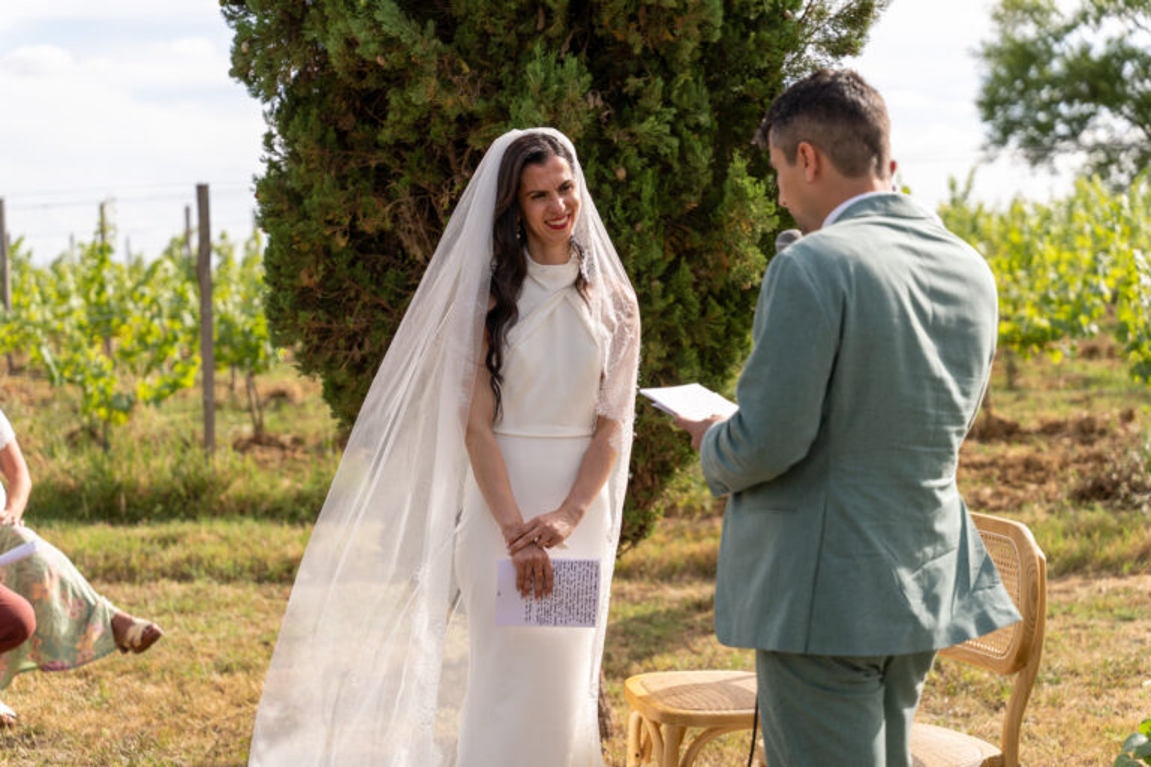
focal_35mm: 70
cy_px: 384
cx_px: 576
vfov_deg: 19.5
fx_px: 2238
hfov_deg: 28.8
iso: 100
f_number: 2.8
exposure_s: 1/2500
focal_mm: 70
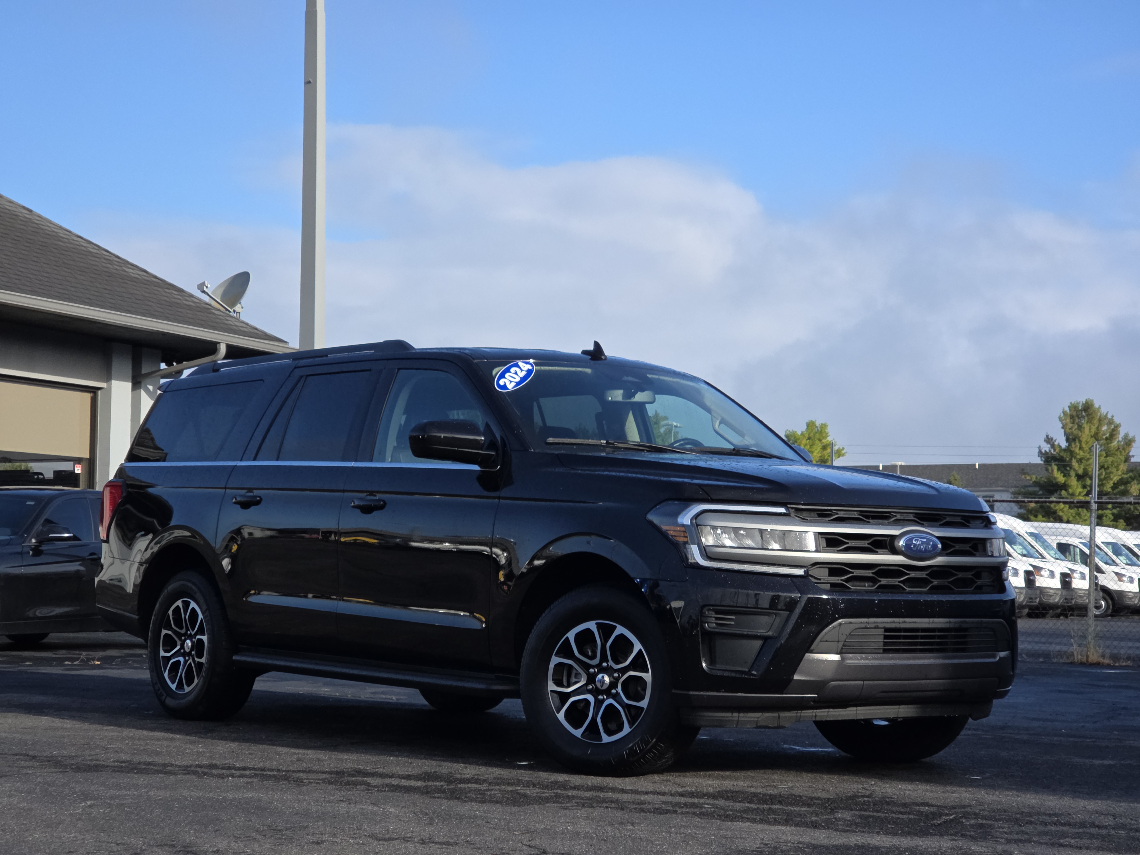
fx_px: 2272
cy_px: 428
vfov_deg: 21.3
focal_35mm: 69
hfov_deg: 28.2
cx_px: 570
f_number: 2.4
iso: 25
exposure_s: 1/838
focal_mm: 7
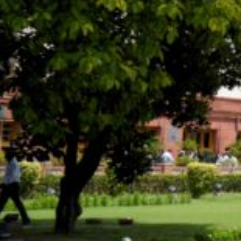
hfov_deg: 9.3
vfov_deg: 12.9
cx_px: 787
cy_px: 43
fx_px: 1063
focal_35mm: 135
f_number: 4.5
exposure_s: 1/3200
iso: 250
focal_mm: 24
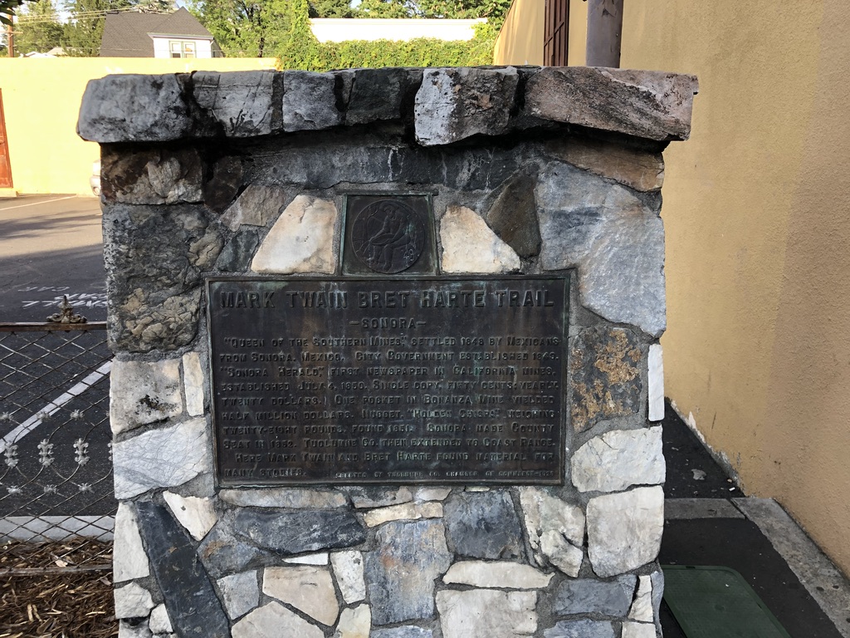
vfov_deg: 49.7
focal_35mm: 28
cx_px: 425
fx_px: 688
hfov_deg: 63.4
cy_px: 319
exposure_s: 1/133
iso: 20
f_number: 1.8
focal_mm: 4
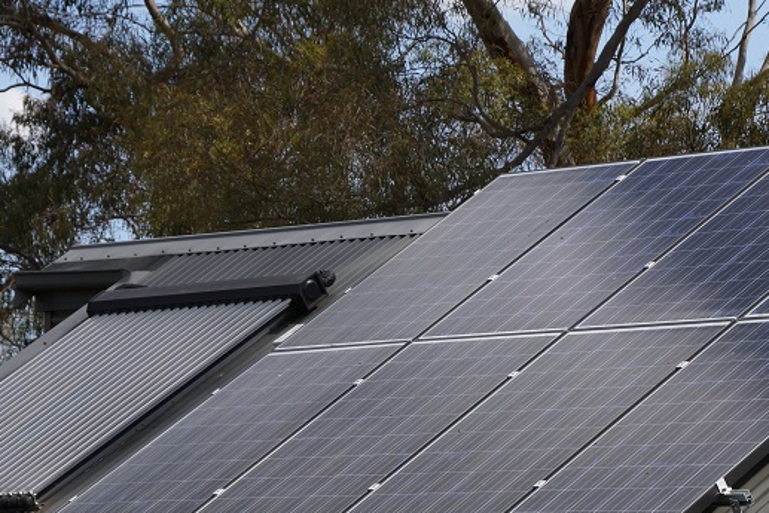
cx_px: 528
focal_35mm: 196
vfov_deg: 7.0
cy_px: 345
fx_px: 4185
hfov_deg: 10.5
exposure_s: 1/350
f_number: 9.5
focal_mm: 75
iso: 200
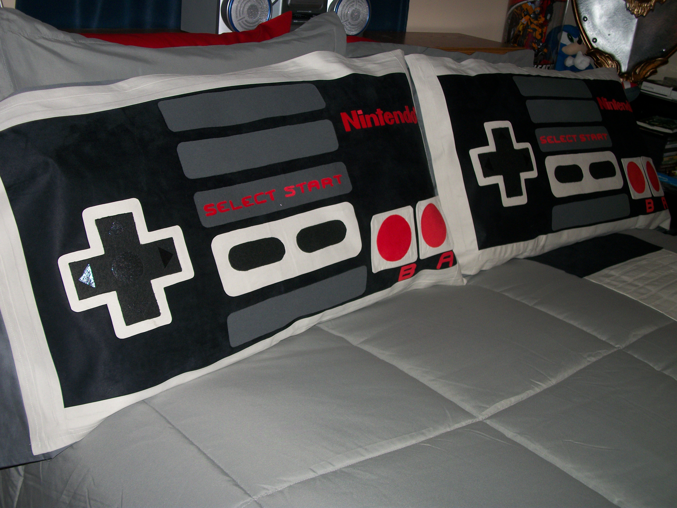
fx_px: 782
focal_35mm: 40
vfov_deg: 36.0
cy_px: 254
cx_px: 338
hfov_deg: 46.8
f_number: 3.2
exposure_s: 1/80
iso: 80
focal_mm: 7.1
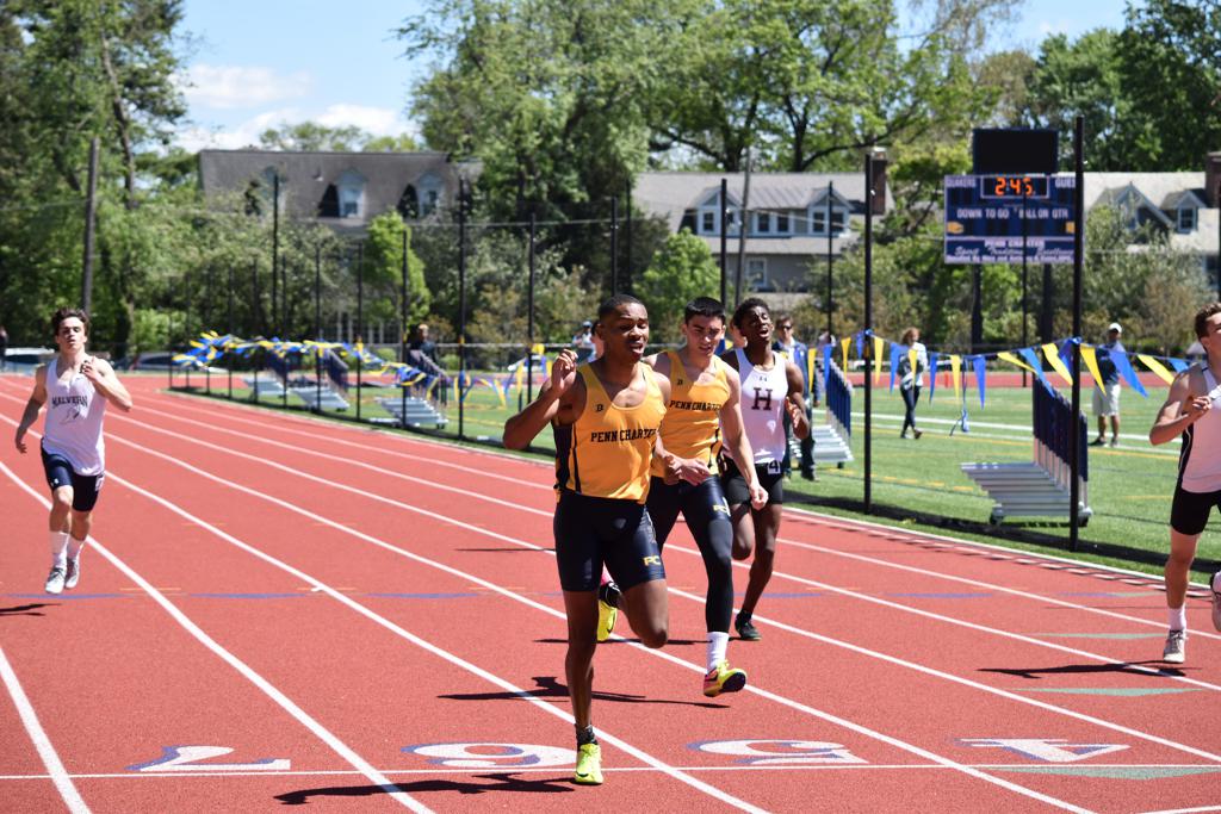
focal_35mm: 117
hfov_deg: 17.5
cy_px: 407
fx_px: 3969
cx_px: 610
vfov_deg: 11.7
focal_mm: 78
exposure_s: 1/1600
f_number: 5.6
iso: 400
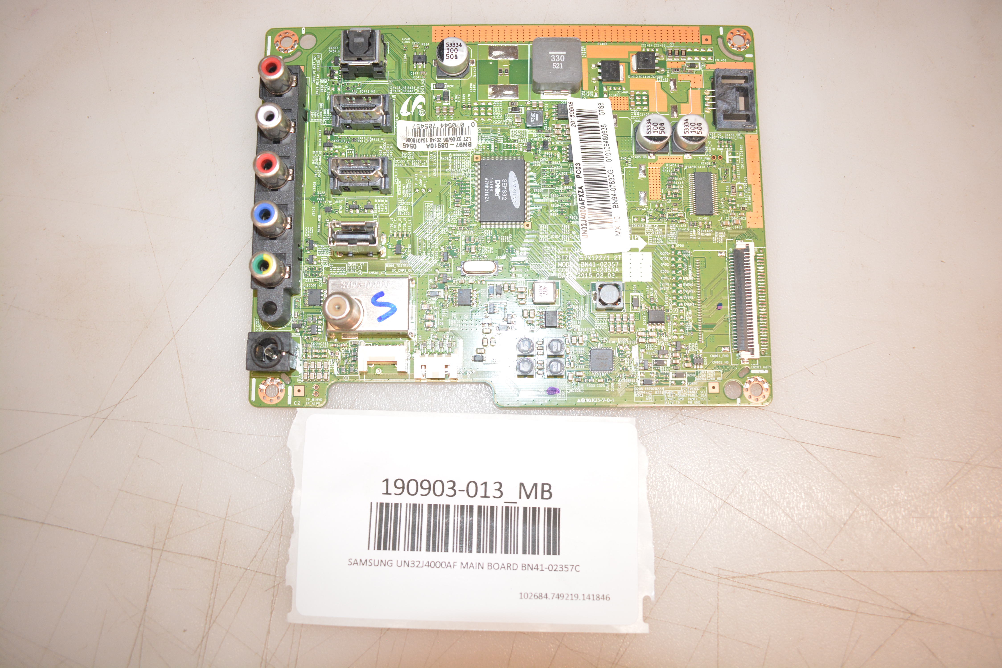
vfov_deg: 43.6
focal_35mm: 30
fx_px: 835
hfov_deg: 61.9
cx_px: 501
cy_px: 334
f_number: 3.8
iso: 1000
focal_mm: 20
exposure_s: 1/200
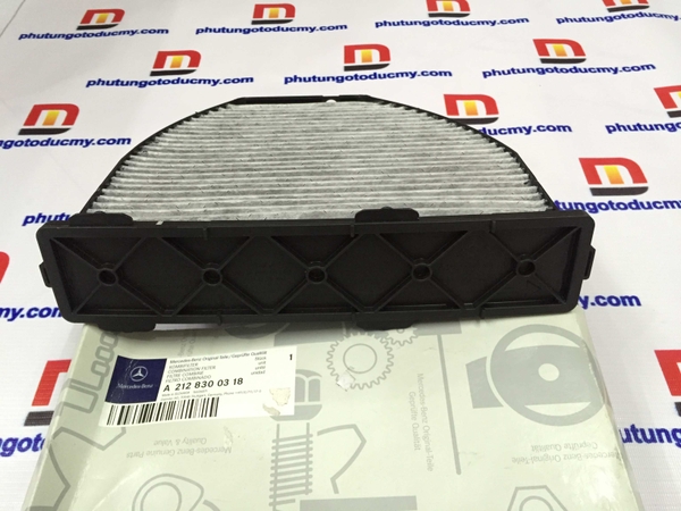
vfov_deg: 48.2
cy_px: 256
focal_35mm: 29
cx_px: 340
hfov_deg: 61.7
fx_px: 571
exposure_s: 1/30
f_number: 2.2
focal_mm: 4.15
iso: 160
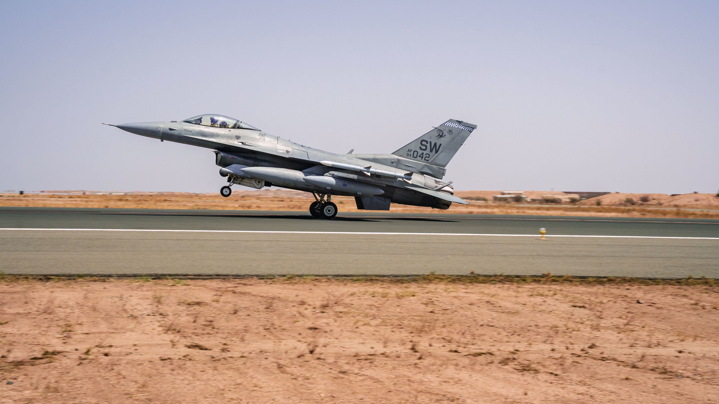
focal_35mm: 74
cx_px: 358
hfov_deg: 28.6
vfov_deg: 16.3
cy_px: 168
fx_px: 1411
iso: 1000
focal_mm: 70
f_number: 8
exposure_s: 1/640
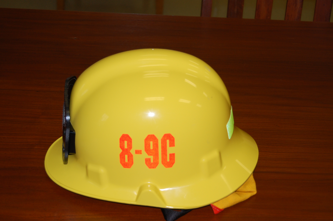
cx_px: 166
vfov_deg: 18.1
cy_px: 110
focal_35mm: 75
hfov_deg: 27.0
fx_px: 693
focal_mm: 50
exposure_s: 1/60
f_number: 5.6
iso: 400
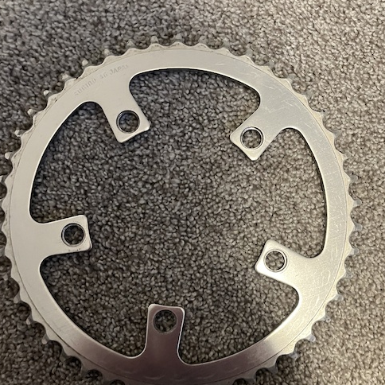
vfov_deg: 43.6
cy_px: 234
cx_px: 201
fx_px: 478
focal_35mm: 38
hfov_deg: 43.8
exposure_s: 1/40
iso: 500
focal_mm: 5.1
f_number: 1.6
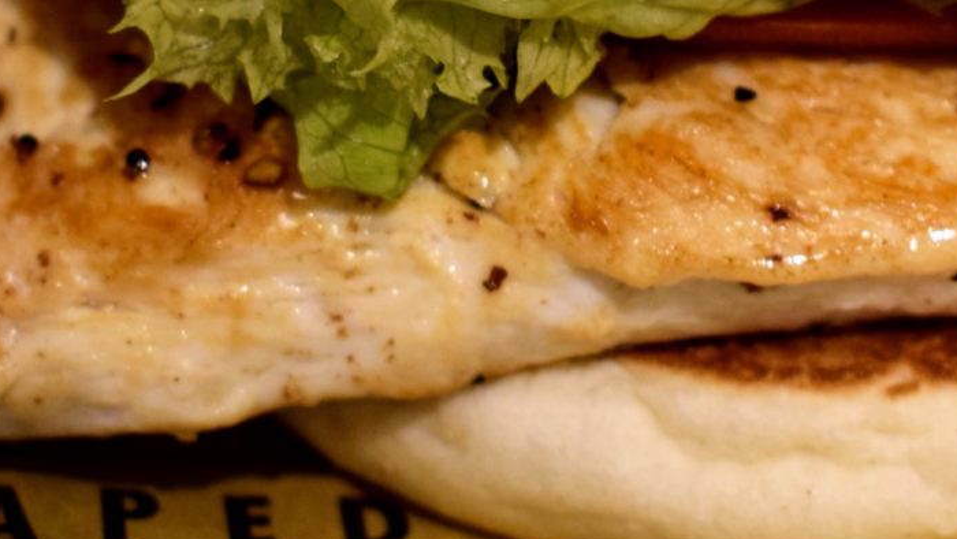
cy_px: -128
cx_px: 692
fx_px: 3617
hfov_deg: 15.0
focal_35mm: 143
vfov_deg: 8.4
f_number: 4.2
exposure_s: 1/60
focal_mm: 31
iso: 500
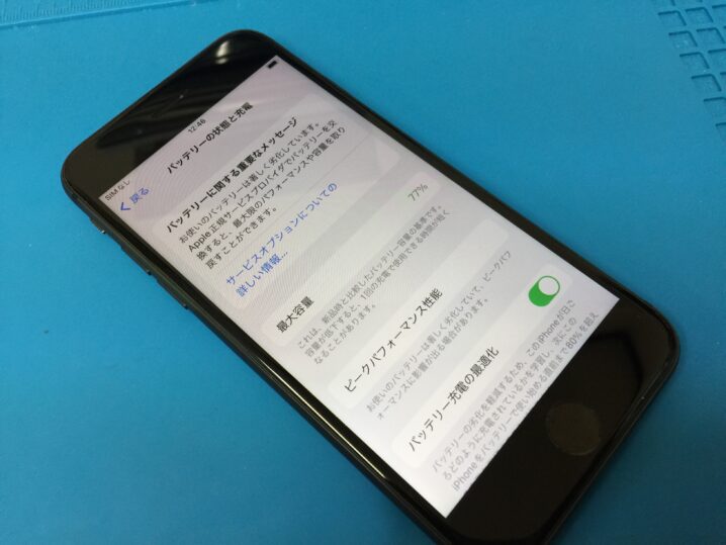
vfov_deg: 48.3
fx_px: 608
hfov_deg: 61.6
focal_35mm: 29
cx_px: 363
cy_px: 272
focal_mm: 4.15
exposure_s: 1/30
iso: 50
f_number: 2.2
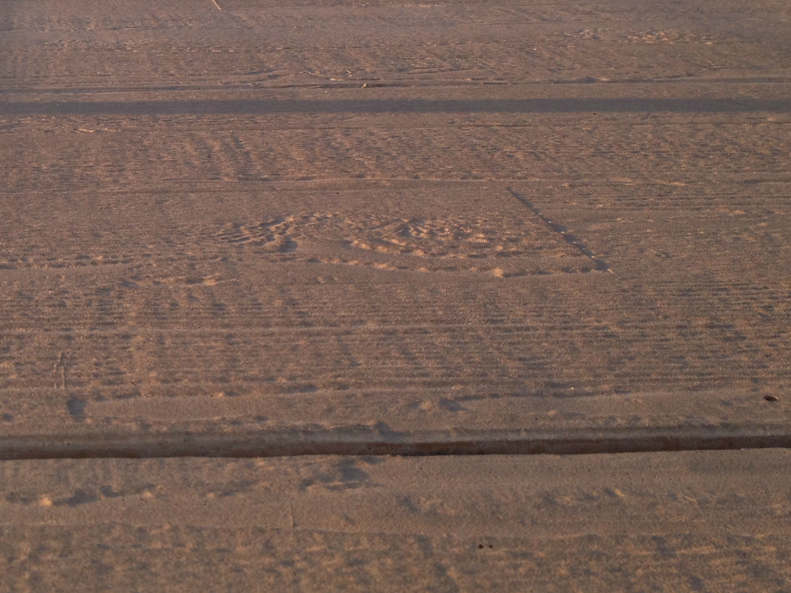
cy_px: 102
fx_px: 1485
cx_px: 100
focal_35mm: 65
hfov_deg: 28.8
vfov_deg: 22.2
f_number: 2.4
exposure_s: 1/493
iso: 64
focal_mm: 4.28
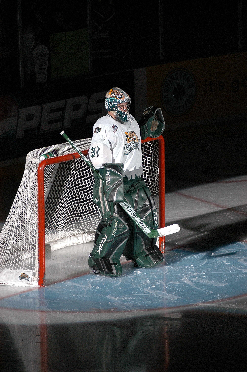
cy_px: 186
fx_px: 3093
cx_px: 124
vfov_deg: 6.9
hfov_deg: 4.6
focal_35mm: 300
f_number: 2.8
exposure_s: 1/320
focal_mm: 200
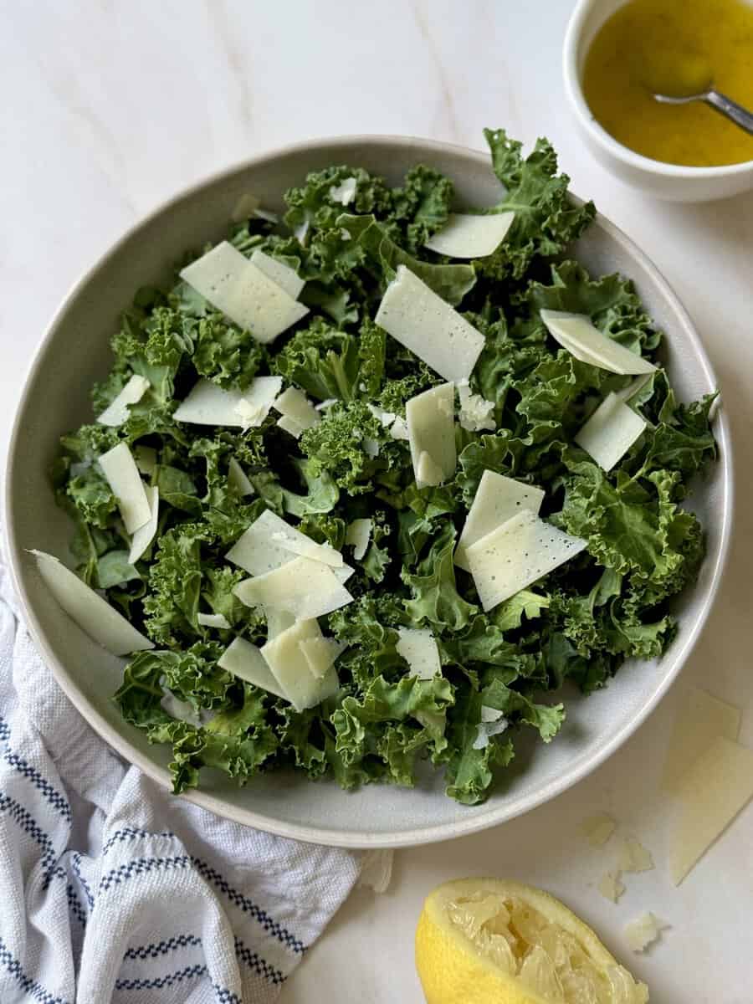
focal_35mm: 48
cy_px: 502
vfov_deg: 39.7
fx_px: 1392
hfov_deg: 30.3
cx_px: 376
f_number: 1.78
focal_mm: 6.76
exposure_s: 1/233
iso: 125
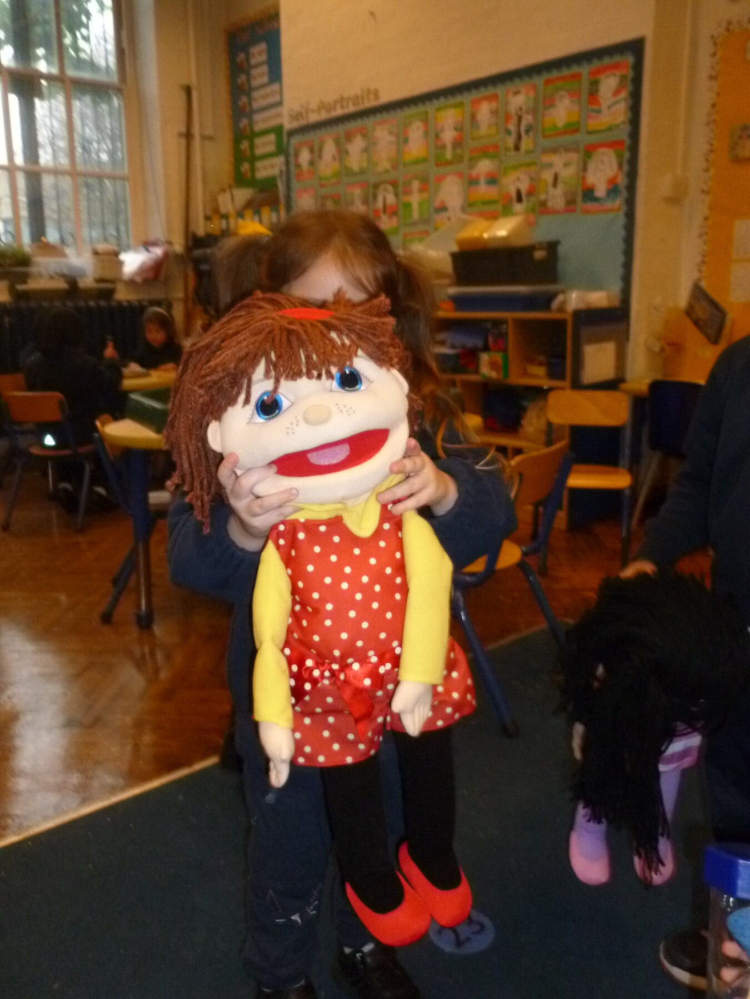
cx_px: 375
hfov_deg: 49.7
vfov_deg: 63.4
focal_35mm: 28
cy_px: 500
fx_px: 809
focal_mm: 5
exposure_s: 1/60
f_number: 3.3
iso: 400
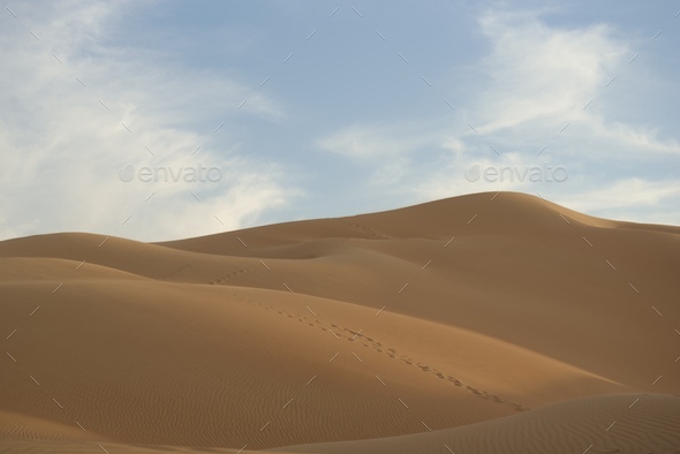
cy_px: 227
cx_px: 340
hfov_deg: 22.1
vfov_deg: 14.9
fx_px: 1739
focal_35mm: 92
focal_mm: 92
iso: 200
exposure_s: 1/640
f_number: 6.3
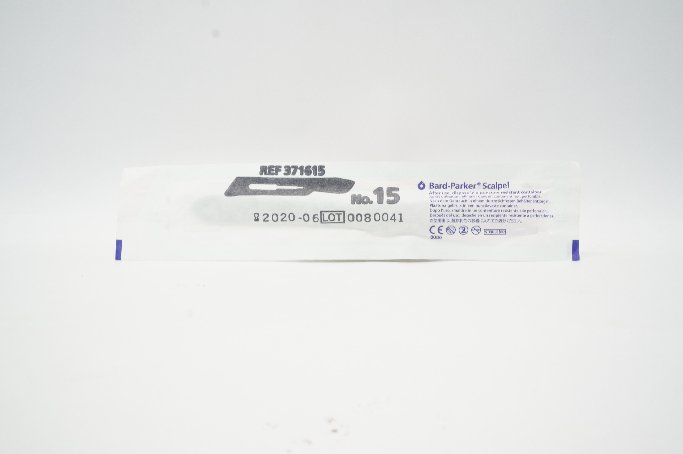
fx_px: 512
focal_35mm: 27
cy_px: 227
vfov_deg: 47.8
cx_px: 342
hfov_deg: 67.4
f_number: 11
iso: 800
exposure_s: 1/20
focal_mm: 18
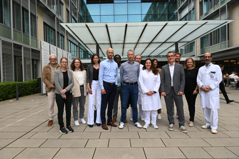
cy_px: 80
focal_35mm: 26
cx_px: 120
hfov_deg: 69.4
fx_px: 172
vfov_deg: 49.5
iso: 110
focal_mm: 26
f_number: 5.6
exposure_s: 1/125
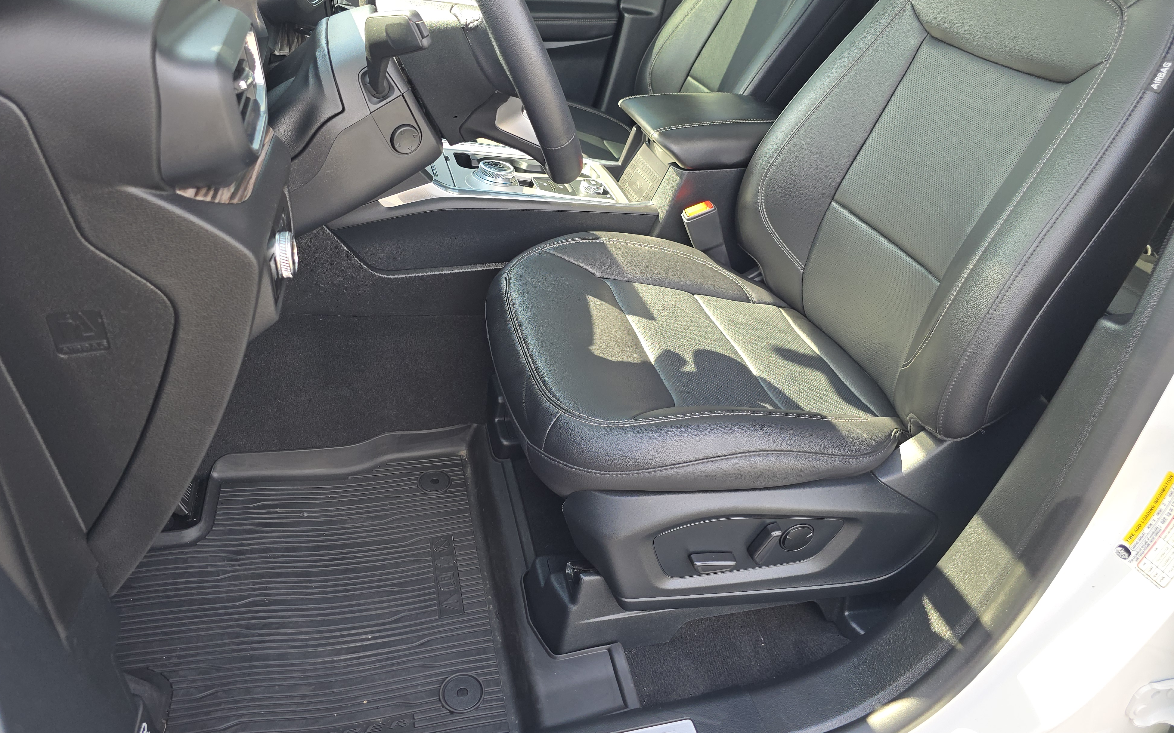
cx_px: 574
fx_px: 800
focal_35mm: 25
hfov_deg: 72.5
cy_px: 298
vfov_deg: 49.0
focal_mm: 6.3
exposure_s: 1/180
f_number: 1.7
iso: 50
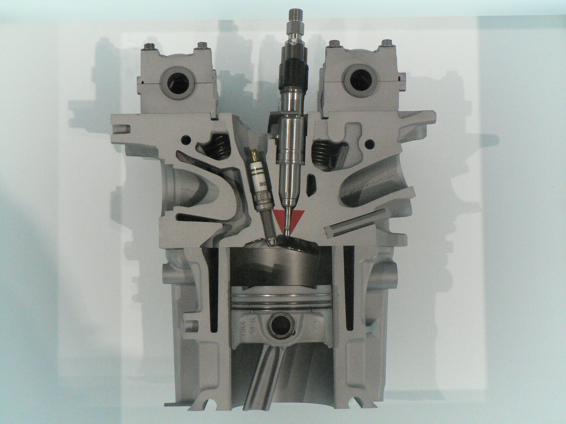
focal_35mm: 60
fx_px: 981
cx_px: 283
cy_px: 212
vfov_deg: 24.4
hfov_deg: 32.2
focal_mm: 10.1
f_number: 5.6
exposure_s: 1/640
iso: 400
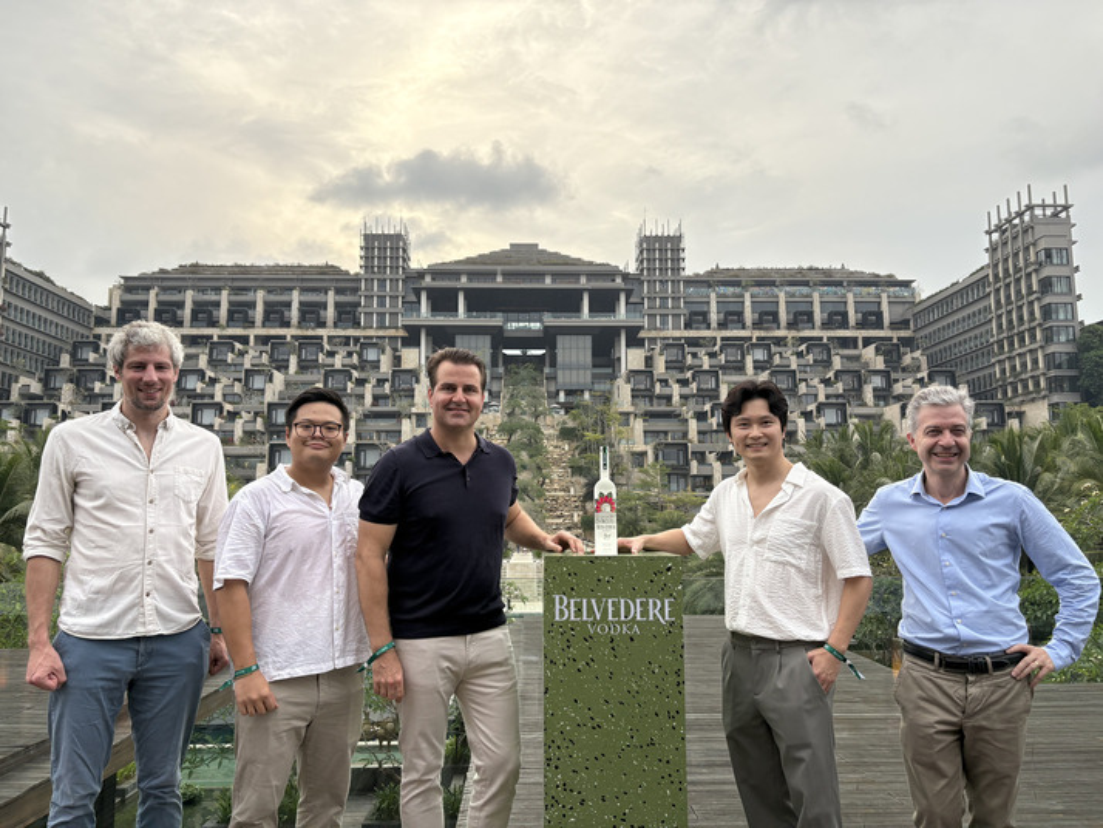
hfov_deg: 67.3
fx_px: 829
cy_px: 414
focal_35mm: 26
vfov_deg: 53.1
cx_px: 552
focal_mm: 5.96
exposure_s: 1/492
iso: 64
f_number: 1.6
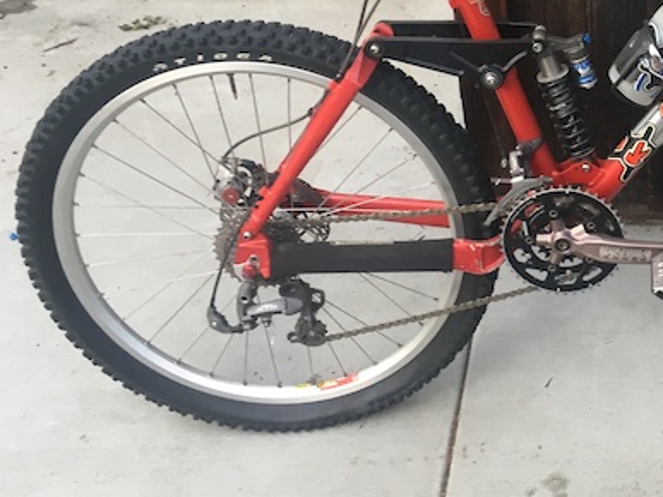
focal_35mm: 60
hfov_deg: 30.1
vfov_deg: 23.8
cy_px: 57
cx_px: 658
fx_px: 1149
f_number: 2.2
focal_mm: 4.15
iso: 64
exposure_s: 1/30
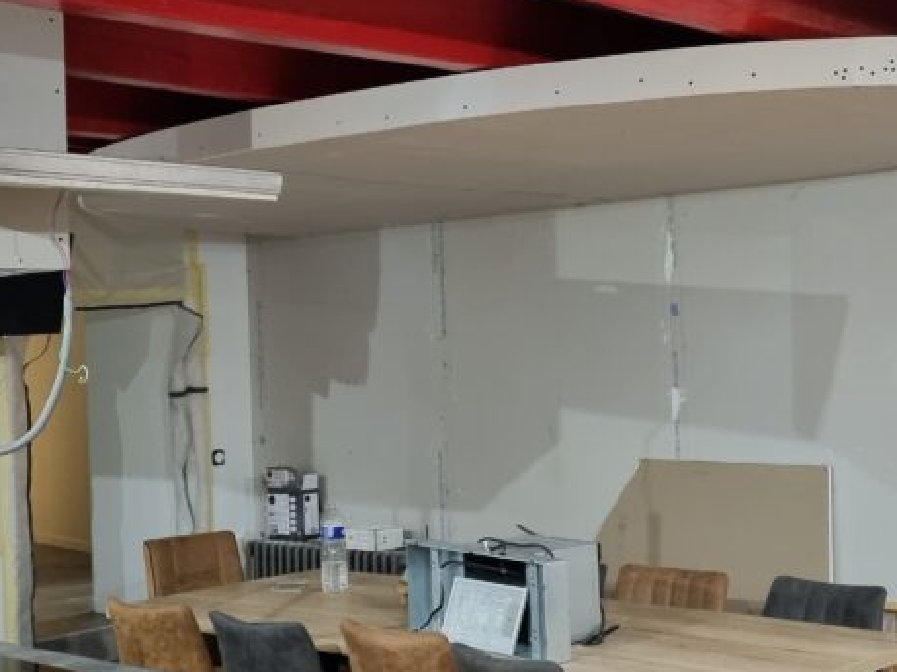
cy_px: 363
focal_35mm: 58
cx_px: 399
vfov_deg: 25.2
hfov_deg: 33.2
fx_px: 1503
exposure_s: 1/33
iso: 640
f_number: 1.8
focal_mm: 5.4
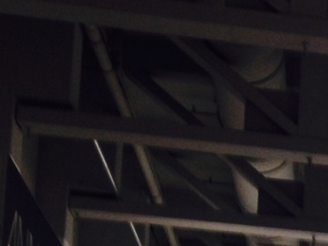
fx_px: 1742
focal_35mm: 184
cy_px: 539
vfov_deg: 7.6
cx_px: 828
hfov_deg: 9.4
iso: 50
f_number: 2.4
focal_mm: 4.28
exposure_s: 1/20
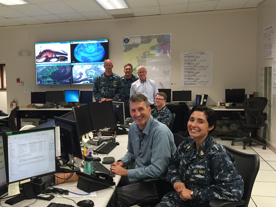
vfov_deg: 35.1
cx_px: 85
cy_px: 106
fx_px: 327
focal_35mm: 41
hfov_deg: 44.9
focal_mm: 4.15
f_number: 2.2
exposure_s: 1/30
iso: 100
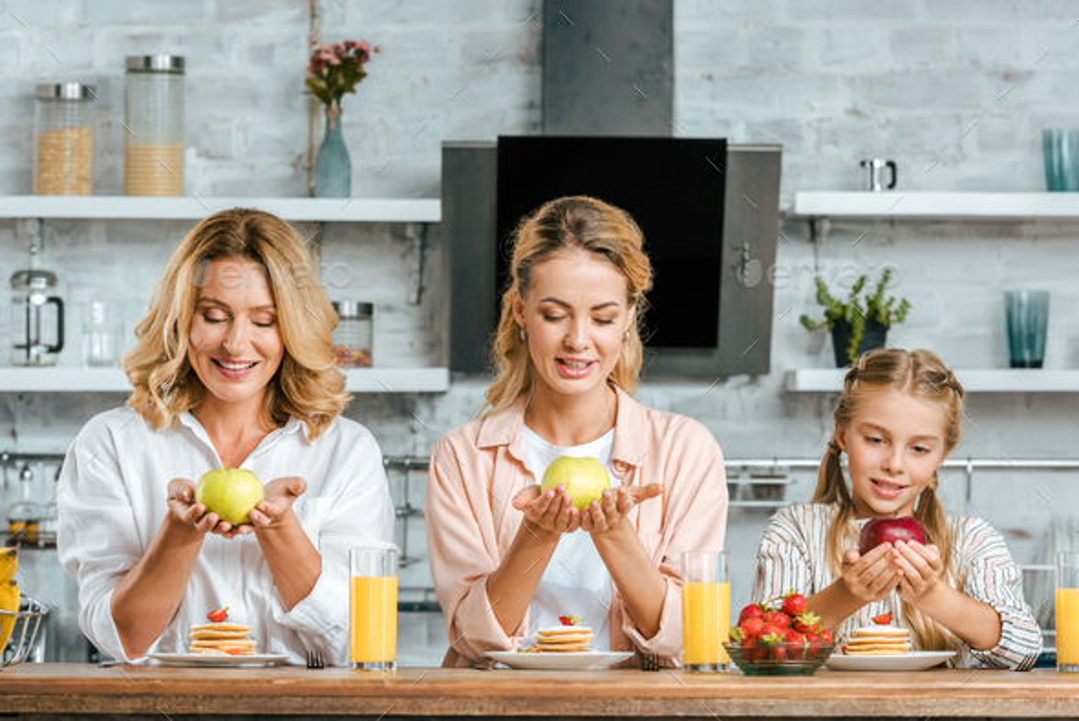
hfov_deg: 15.2
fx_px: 4048
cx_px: 540
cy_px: 360
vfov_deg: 10.2
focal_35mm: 135
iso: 250
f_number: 5.6
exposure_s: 1/200
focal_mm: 135
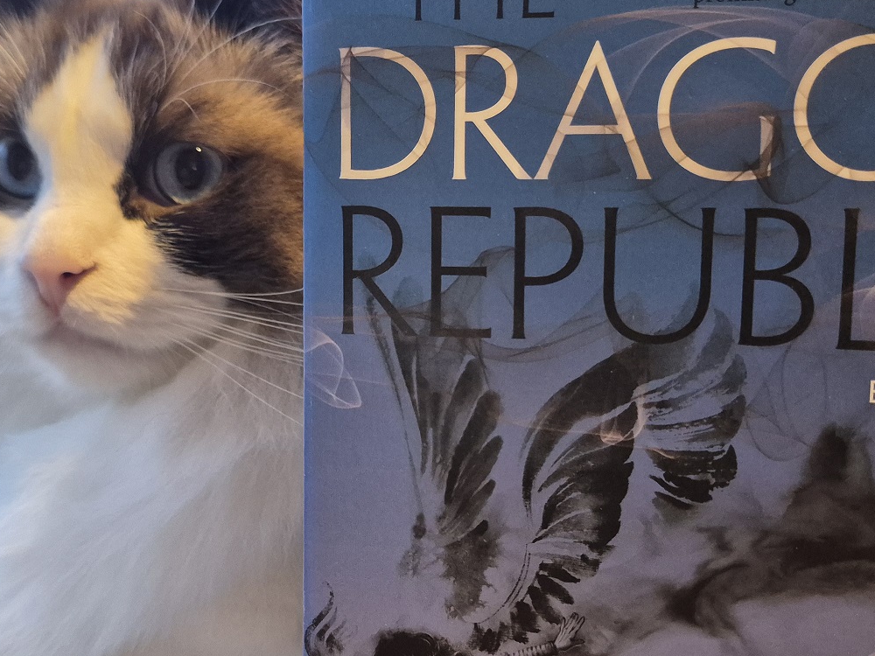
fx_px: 1163
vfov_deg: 31.5
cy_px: 343
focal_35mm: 46
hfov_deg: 41.2
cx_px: 400
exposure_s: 1/120
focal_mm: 5.4
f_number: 1.8
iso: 1250
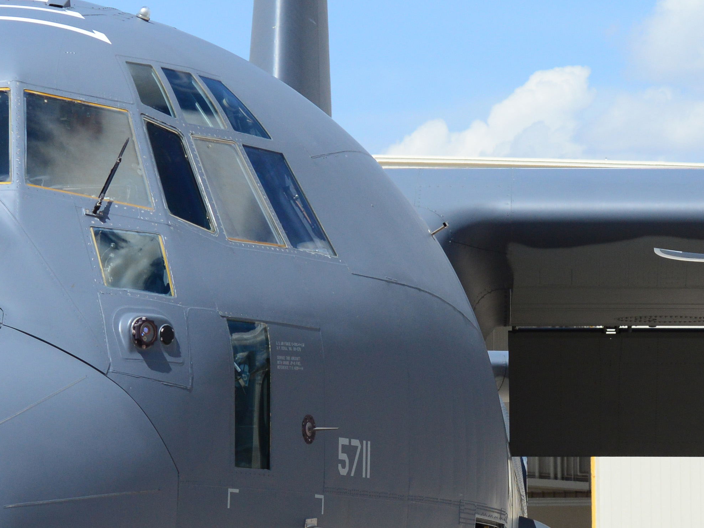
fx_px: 4779
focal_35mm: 235
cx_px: 605
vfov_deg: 6.3
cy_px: 494
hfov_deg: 8.4
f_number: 9
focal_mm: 80
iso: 640
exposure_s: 1/1250
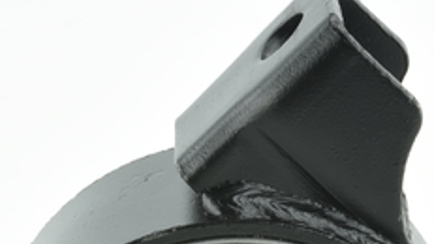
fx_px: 2256
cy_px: 372
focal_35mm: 196
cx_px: 156
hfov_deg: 11.0
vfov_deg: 6.1
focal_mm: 60
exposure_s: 1/2
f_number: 29
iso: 64
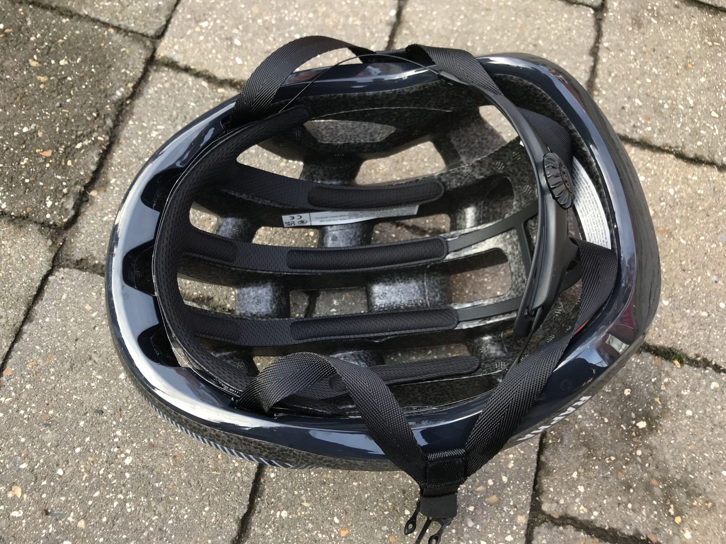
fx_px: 587
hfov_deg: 63.4
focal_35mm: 28
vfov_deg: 49.7
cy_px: 272
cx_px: 363
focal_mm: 3.99
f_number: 1.8
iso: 32
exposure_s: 1/100
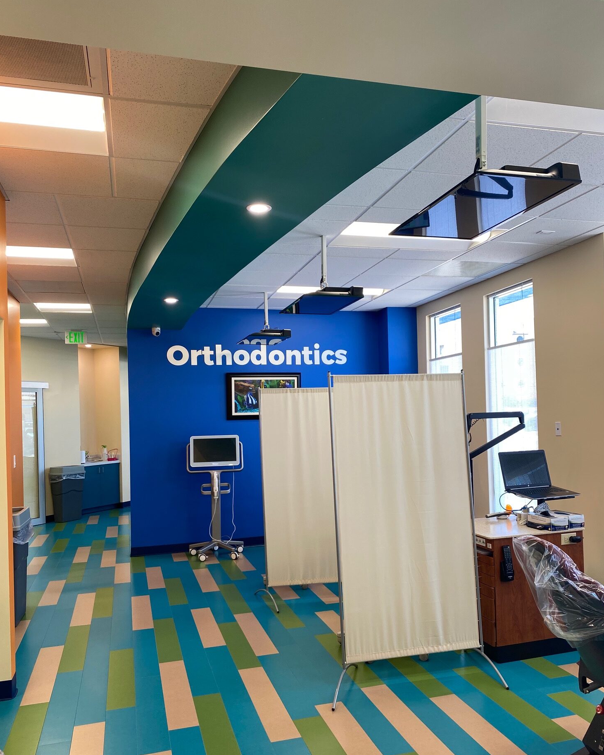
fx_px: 626
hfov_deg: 51.5
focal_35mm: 28
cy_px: 414
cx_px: 311
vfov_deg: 62.1
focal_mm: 4.25
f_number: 1.8
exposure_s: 1/120
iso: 50
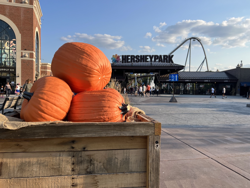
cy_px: 94
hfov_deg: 67.3
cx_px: 125
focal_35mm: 26
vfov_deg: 53.1
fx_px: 188
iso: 50
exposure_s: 1/2457
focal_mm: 5.7
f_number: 1.5
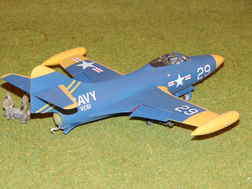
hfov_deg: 14.9
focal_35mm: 132
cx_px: 126
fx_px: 961
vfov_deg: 11.2
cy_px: 94
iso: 200
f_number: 4.8
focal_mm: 23.4
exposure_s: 1/30
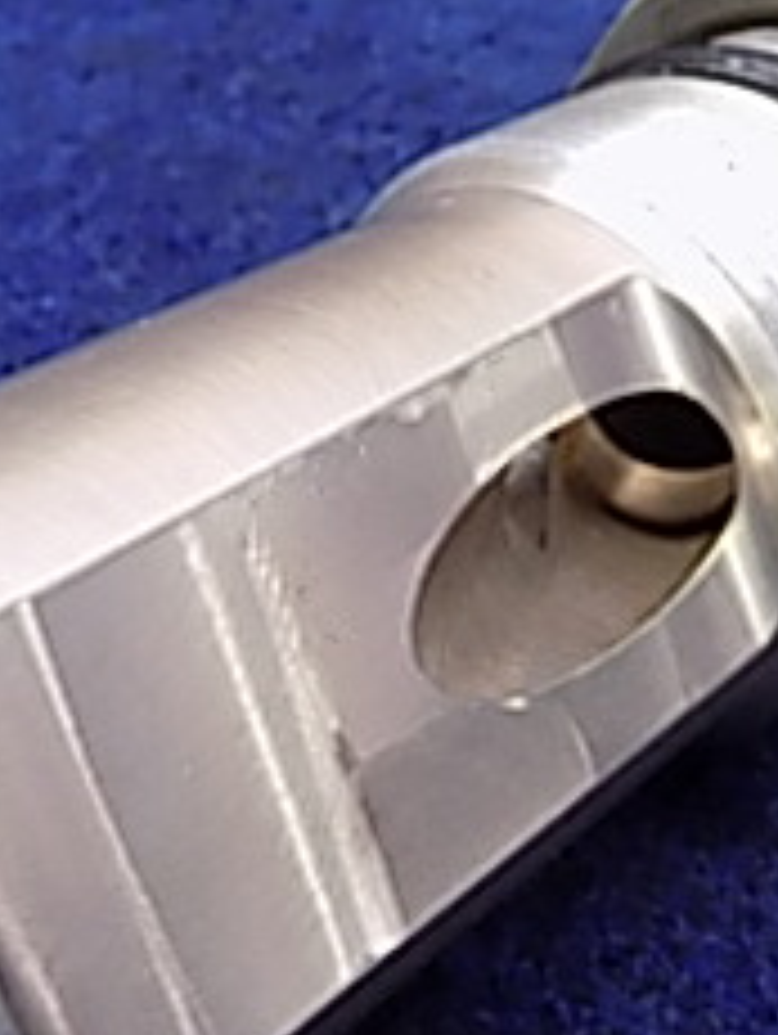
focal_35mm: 64
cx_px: 612
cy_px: 464
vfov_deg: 30.2
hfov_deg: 22.7
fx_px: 1914
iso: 400
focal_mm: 4
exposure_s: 1/20
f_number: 3.1
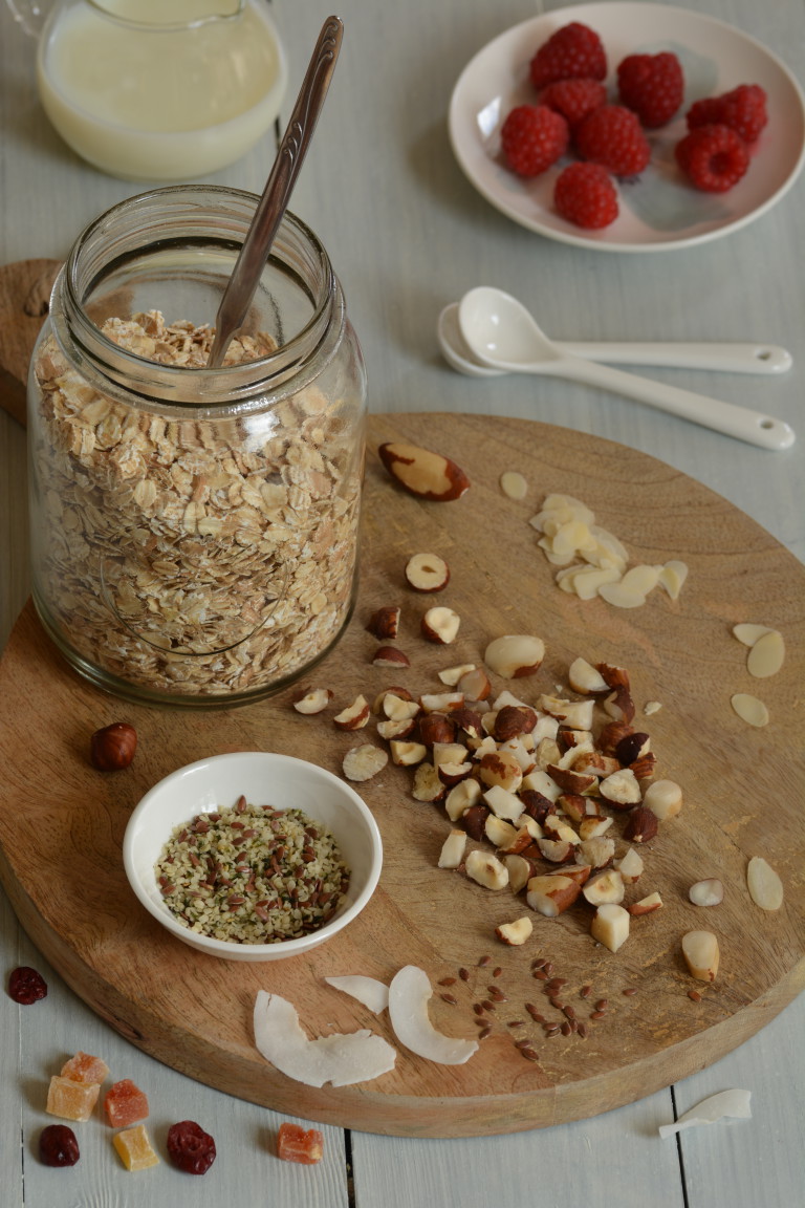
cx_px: 402
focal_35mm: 158
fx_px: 5282
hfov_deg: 8.7
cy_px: 604
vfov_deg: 13.0
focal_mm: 105
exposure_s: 1/25
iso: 100
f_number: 10
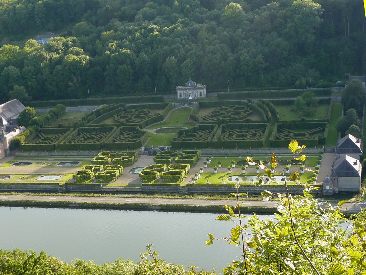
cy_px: 138
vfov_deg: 34.3
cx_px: 183
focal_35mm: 42
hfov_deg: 44.8
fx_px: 444
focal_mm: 6.9
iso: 80
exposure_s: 1/125
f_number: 4
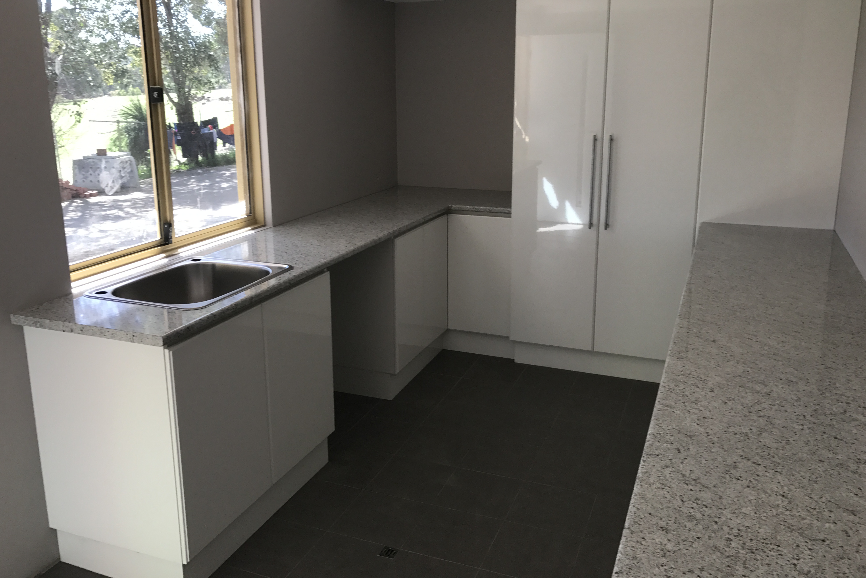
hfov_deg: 61.9
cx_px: 438
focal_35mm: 30
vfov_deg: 43.5
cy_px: 245
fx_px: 722
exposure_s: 1/100
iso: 40
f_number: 1.8
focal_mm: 3.99
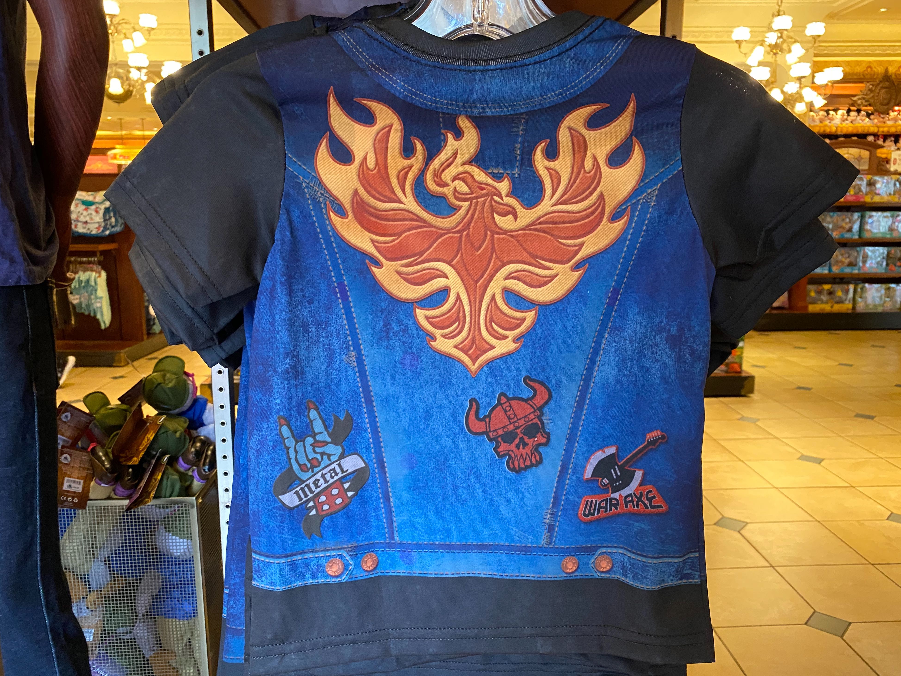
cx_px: 456
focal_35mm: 27
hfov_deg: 65.3
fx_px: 703
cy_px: 340
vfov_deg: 51.4
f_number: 1.8
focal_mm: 4.25
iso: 500
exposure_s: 1/40
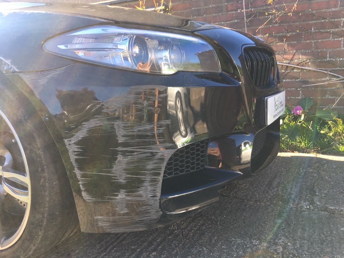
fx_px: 288
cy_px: 129
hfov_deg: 61.7
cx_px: 172
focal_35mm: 29
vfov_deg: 48.2
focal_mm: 4.15
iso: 25
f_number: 2.2
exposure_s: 1/190
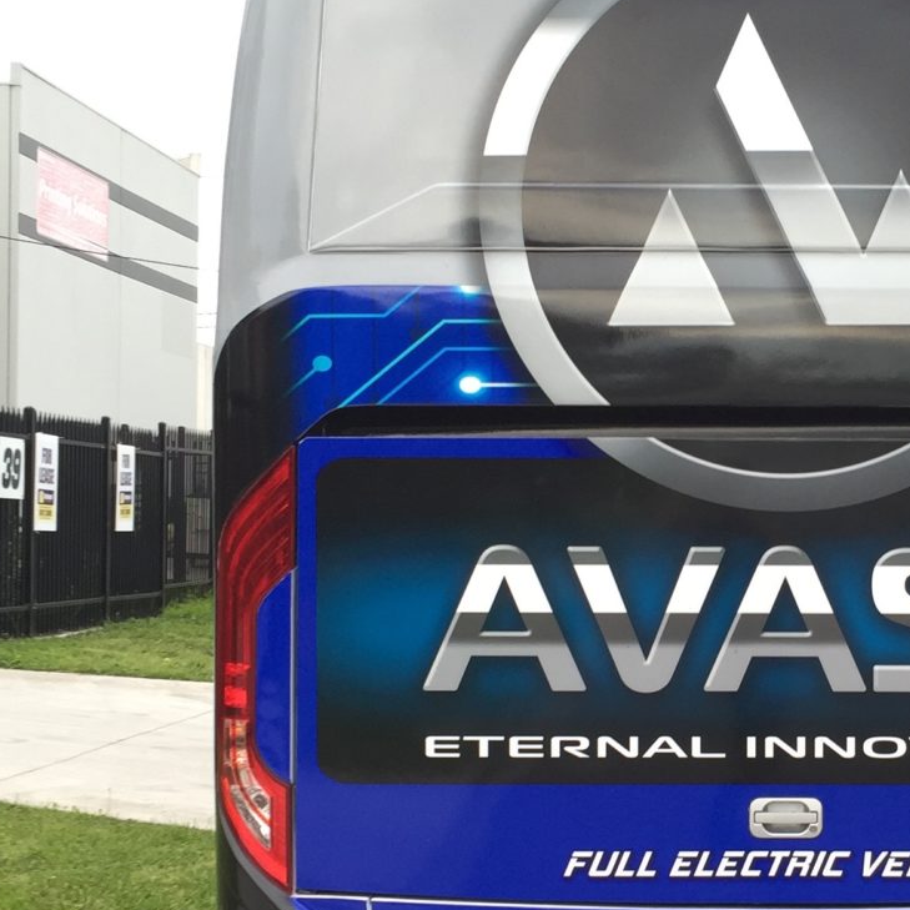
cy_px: 548
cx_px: 779
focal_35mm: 72
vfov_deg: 23.9
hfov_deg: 23.5
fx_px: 2141
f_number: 2.2
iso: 32
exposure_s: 1/60
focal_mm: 4.15
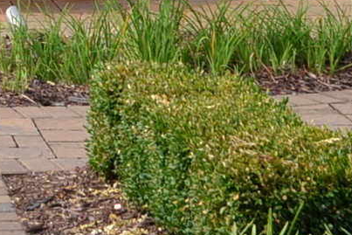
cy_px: -370
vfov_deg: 5.9
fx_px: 2181
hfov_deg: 9.0
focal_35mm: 223
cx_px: -166
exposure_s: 1/160
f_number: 6.3
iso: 100
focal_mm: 26
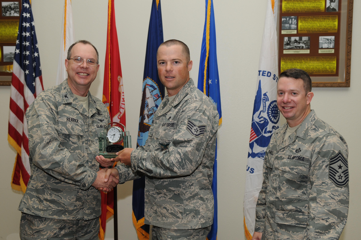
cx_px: 180
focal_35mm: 45
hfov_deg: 43.7
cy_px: 120
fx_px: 451
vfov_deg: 29.8
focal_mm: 30
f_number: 4.5
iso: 320
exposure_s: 1/80
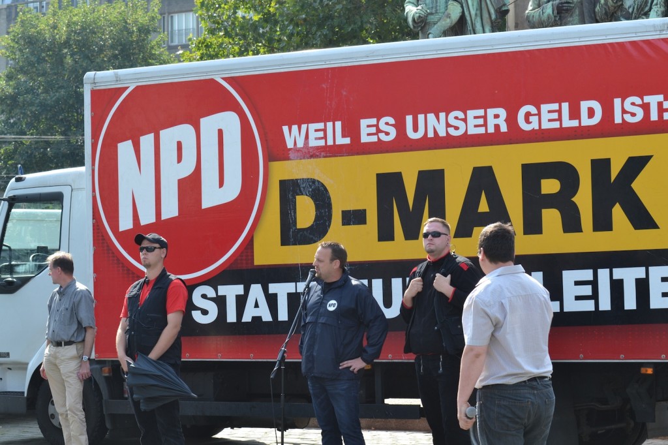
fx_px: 1948
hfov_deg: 19.5
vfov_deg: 13.0
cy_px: 222
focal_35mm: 105
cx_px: 334
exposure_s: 1/100
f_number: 9
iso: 200
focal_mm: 70
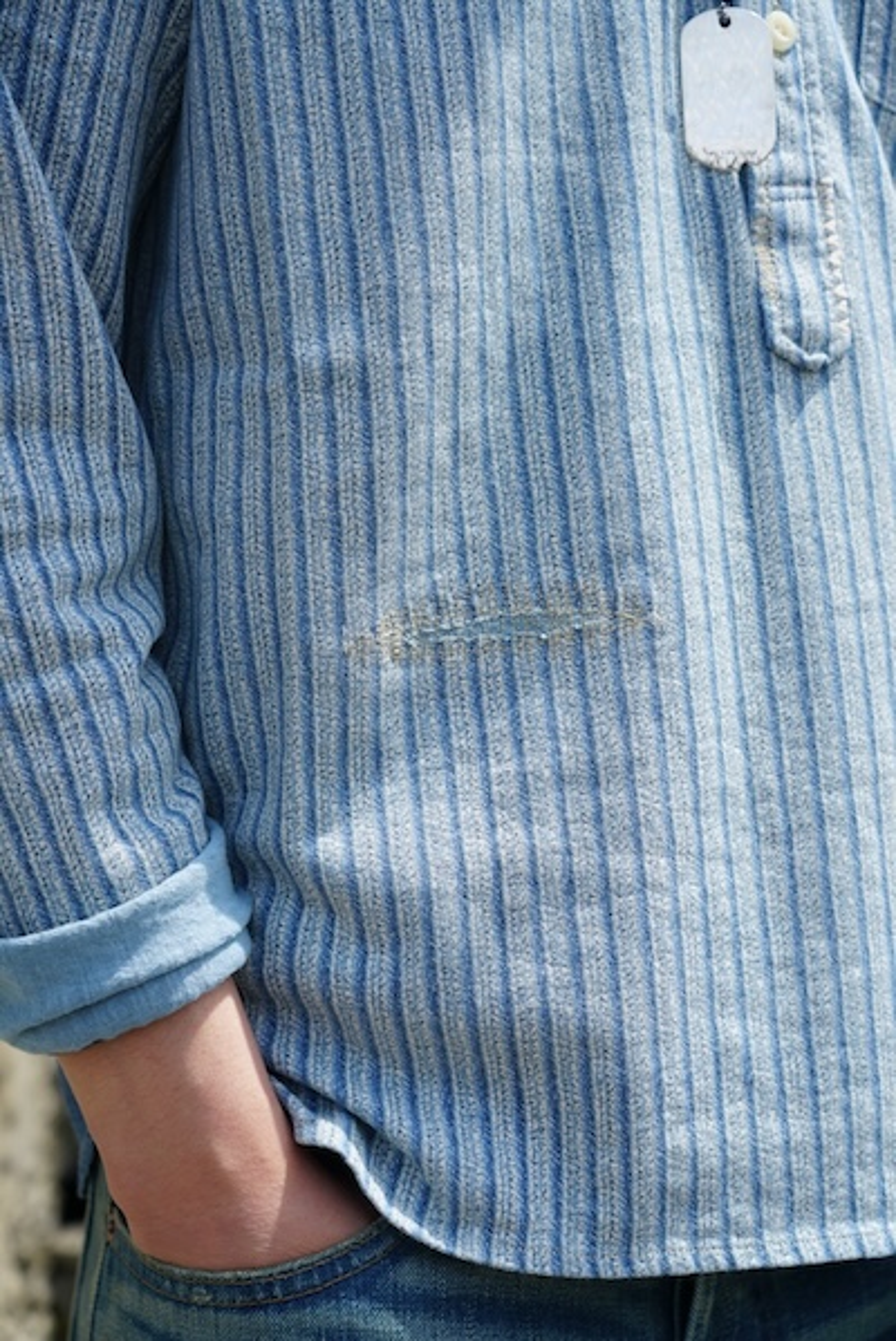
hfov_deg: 18.2
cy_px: 670
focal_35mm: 75
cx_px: 448
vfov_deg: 27.0
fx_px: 2797
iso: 100
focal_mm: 75
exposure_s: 1/500
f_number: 5
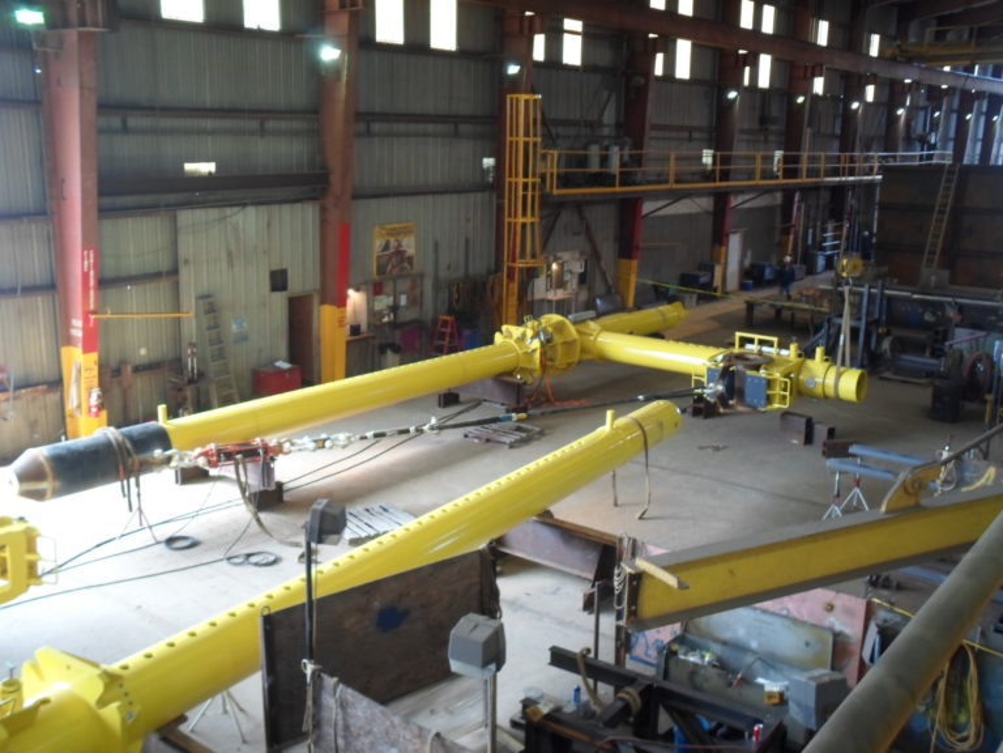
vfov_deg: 39.7
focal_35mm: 36
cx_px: 502
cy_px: 376
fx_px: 1043
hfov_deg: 51.4
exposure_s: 1/45
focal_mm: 6.5
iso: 200
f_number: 3
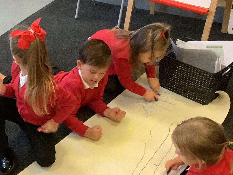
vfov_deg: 24.0
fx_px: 411
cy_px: 85
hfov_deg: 31.3
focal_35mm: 61
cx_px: 66
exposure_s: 1/50
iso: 320
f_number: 2.4
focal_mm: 3.3
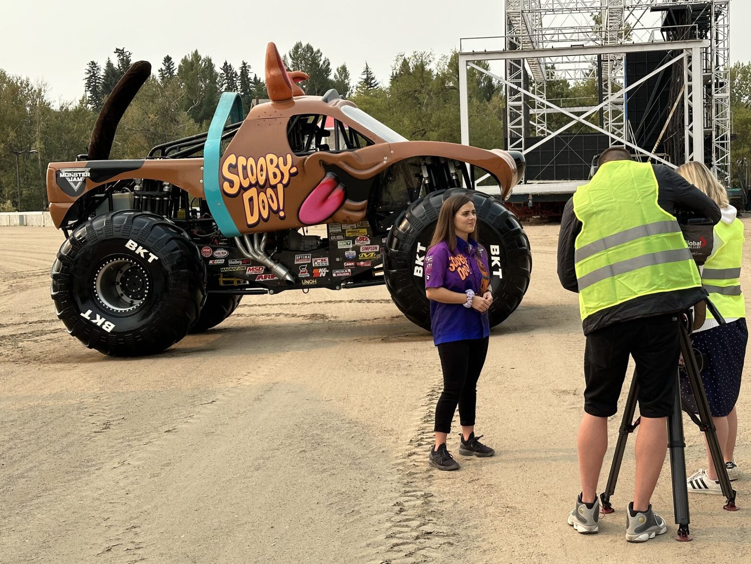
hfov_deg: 32.6
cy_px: 284
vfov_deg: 24.8
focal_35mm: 59
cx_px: 438
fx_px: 1280
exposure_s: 1/1848
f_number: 1.78
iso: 64
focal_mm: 6.86
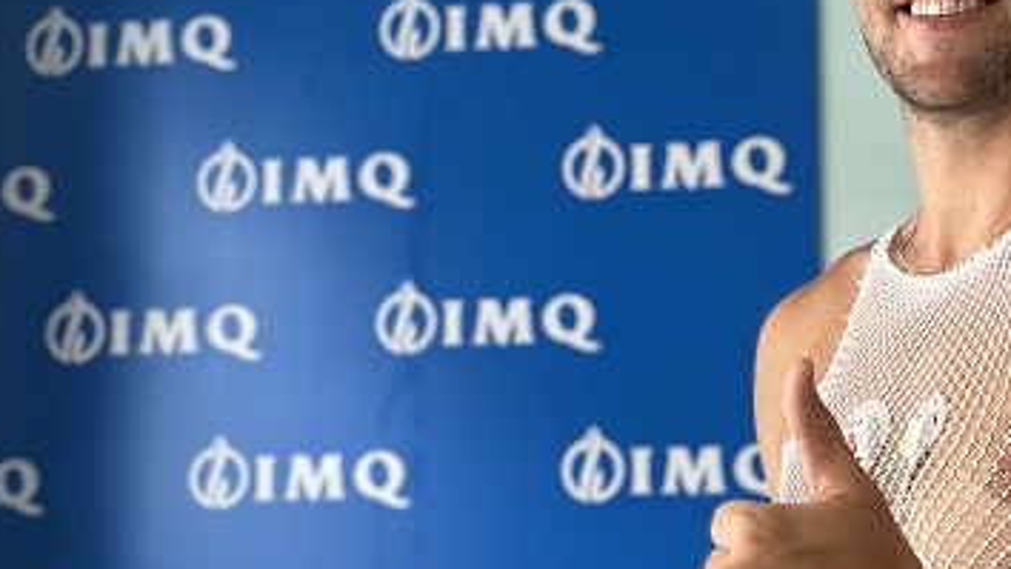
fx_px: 1689
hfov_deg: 33.0
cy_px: 370
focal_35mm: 63
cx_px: 695
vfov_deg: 19.1
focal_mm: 6.86
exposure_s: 1/100
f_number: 1.78
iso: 100
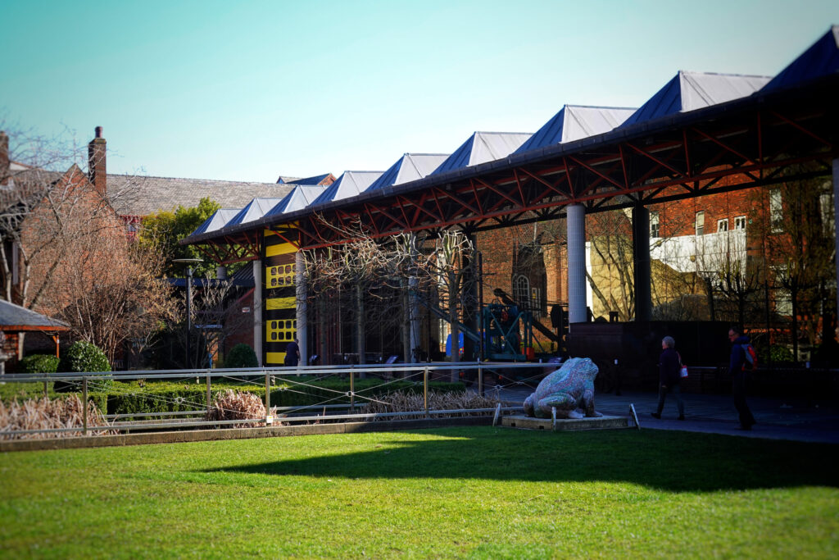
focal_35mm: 50
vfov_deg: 27.0
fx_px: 1165
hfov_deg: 39.6
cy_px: 280
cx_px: 420
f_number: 3.5
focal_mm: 18.21
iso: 100
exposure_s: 1/250
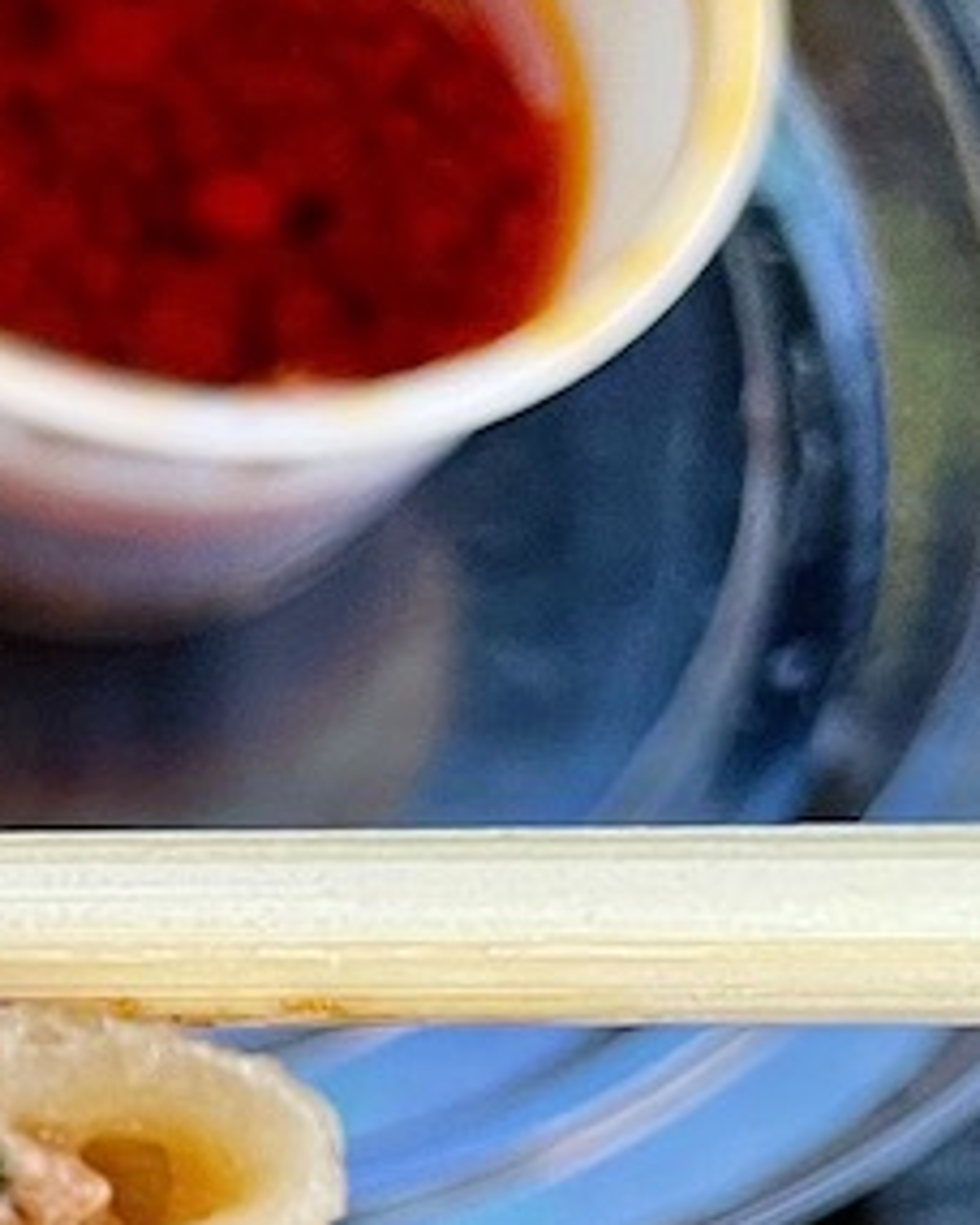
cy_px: 1672
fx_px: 3879
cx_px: -718
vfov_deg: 16.7
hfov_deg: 13.2
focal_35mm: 107
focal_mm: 5.1
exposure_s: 1/77
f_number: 1.6
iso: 125
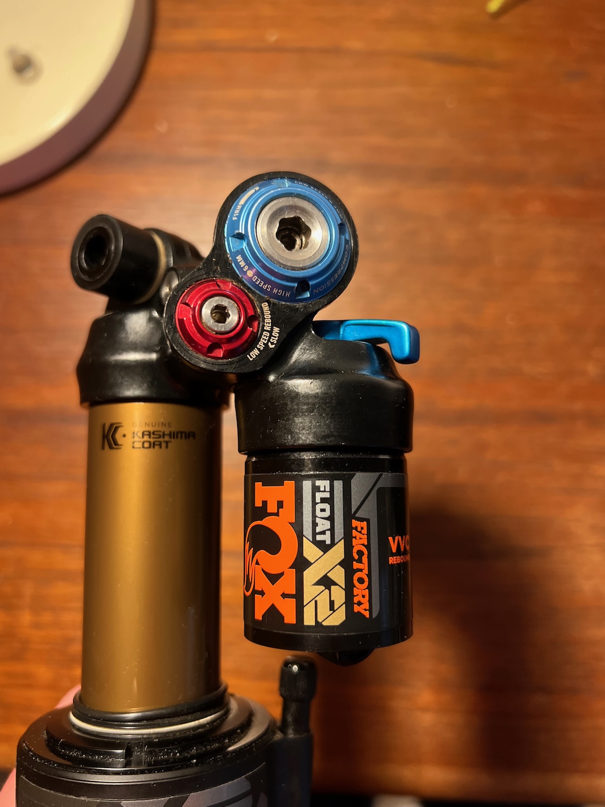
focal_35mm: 27
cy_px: 405
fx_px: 629
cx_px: 310
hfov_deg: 51.4
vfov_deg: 65.3
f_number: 1.5
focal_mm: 5.7
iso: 250
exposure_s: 1/50
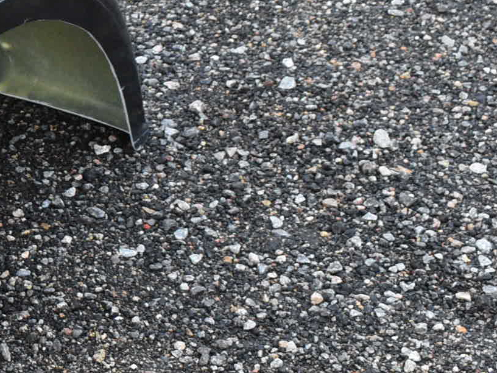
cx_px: -243
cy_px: 115
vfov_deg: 11.7
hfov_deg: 14.5
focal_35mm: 127
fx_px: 1823
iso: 1250
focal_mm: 24
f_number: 6.3
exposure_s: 1/160
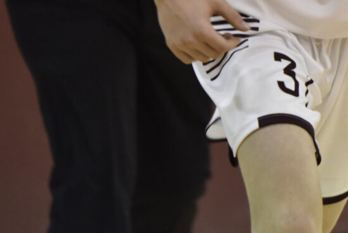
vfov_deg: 2.5
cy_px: -177
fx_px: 5213
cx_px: 430
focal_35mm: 539
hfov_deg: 3.8
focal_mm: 145
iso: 2800
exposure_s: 1/320
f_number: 2.8
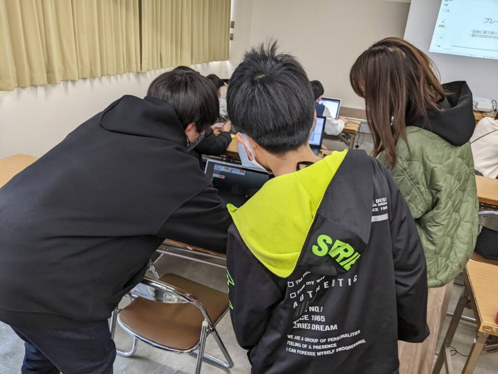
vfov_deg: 51.4
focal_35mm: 27
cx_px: 249
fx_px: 388
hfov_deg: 65.3
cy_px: 187
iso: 65
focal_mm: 4.44
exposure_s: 1/79.3
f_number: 1.8
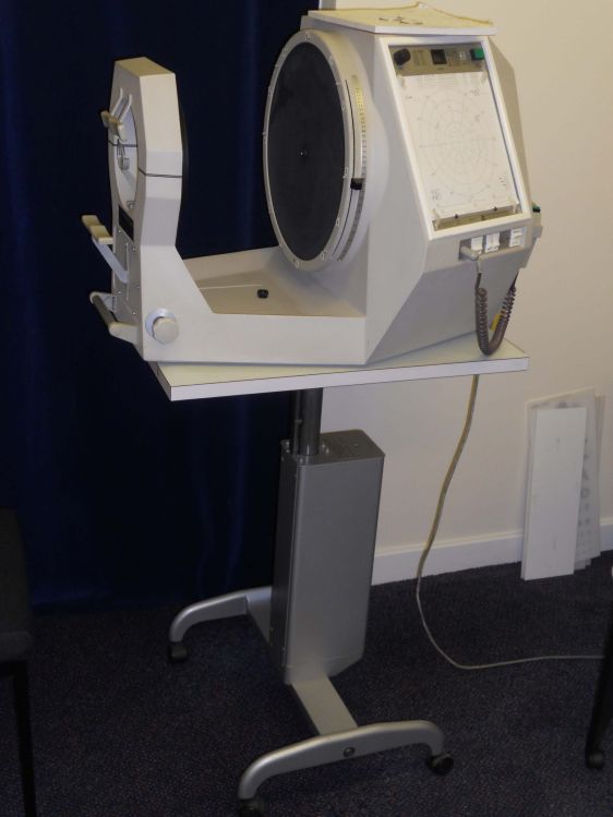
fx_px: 1086
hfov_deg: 31.5
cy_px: 408
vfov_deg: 41.2
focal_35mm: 46
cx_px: 306
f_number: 4.3
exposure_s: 1/30
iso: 200
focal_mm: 8.2
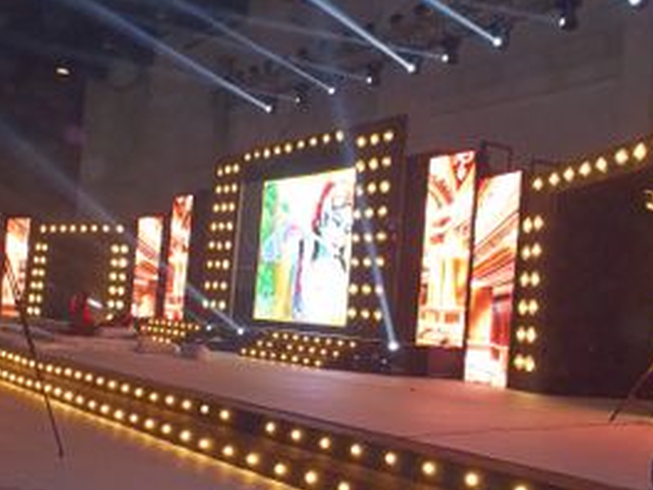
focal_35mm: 44
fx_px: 830
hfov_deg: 42.8
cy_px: 308
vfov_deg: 32.7
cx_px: 272
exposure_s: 1/80
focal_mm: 4.1
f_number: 3.3
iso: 320
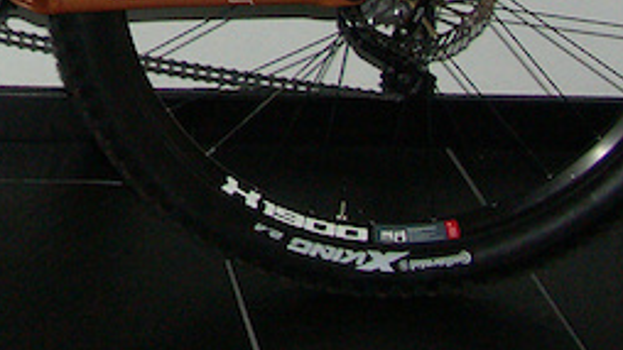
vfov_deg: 10.9
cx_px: -172
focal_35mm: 103
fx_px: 1702
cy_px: -303
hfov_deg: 19.3
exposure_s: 1/50
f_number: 2.8
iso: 200
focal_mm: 7.75
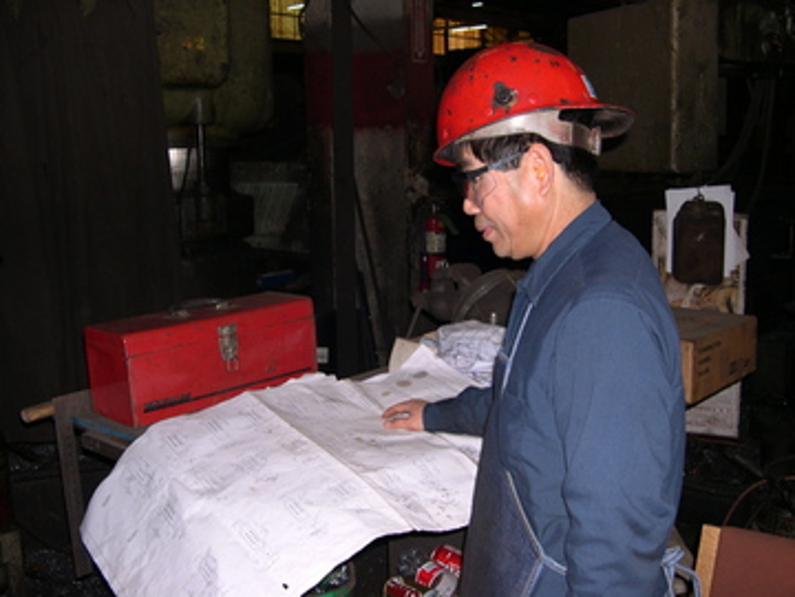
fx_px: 873
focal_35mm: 38
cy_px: 298
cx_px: 398
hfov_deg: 49.0
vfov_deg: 37.7
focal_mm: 8
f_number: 2.8
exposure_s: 1/60
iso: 100
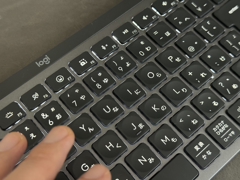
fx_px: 333
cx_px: 120
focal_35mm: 48
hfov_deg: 39.7
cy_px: 90
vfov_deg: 30.3
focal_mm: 6.76
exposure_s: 1/30
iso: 800
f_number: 1.78
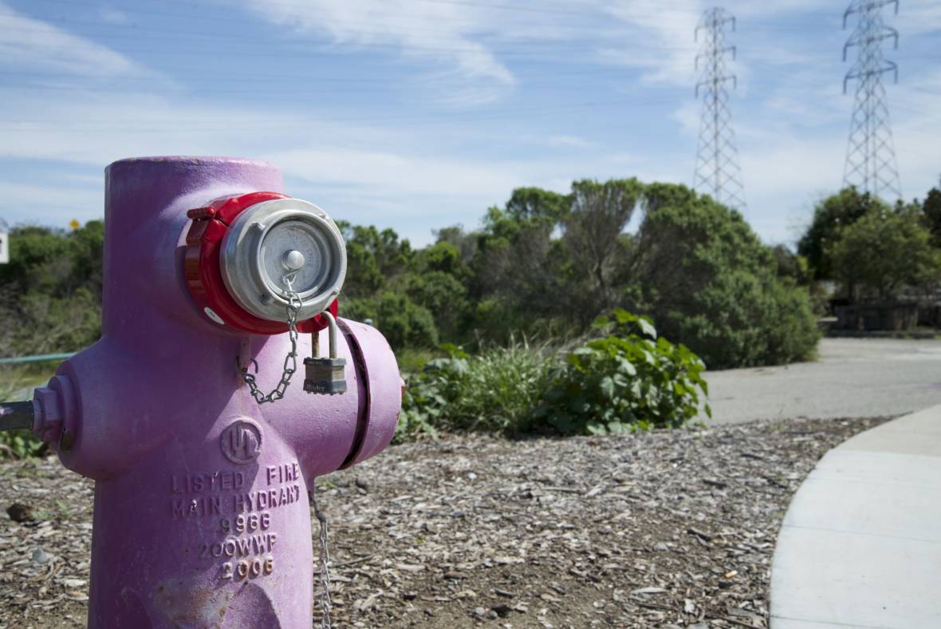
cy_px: 314
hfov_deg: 43.6
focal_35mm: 45
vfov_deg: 29.9
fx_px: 1177
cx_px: 470
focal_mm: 45
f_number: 10
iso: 320
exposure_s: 1/400
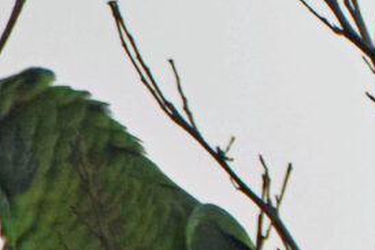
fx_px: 38977
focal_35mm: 3740
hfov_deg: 0.6
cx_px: 747
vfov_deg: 0.4
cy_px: -183
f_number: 6.3
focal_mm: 600
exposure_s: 1/250
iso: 1000
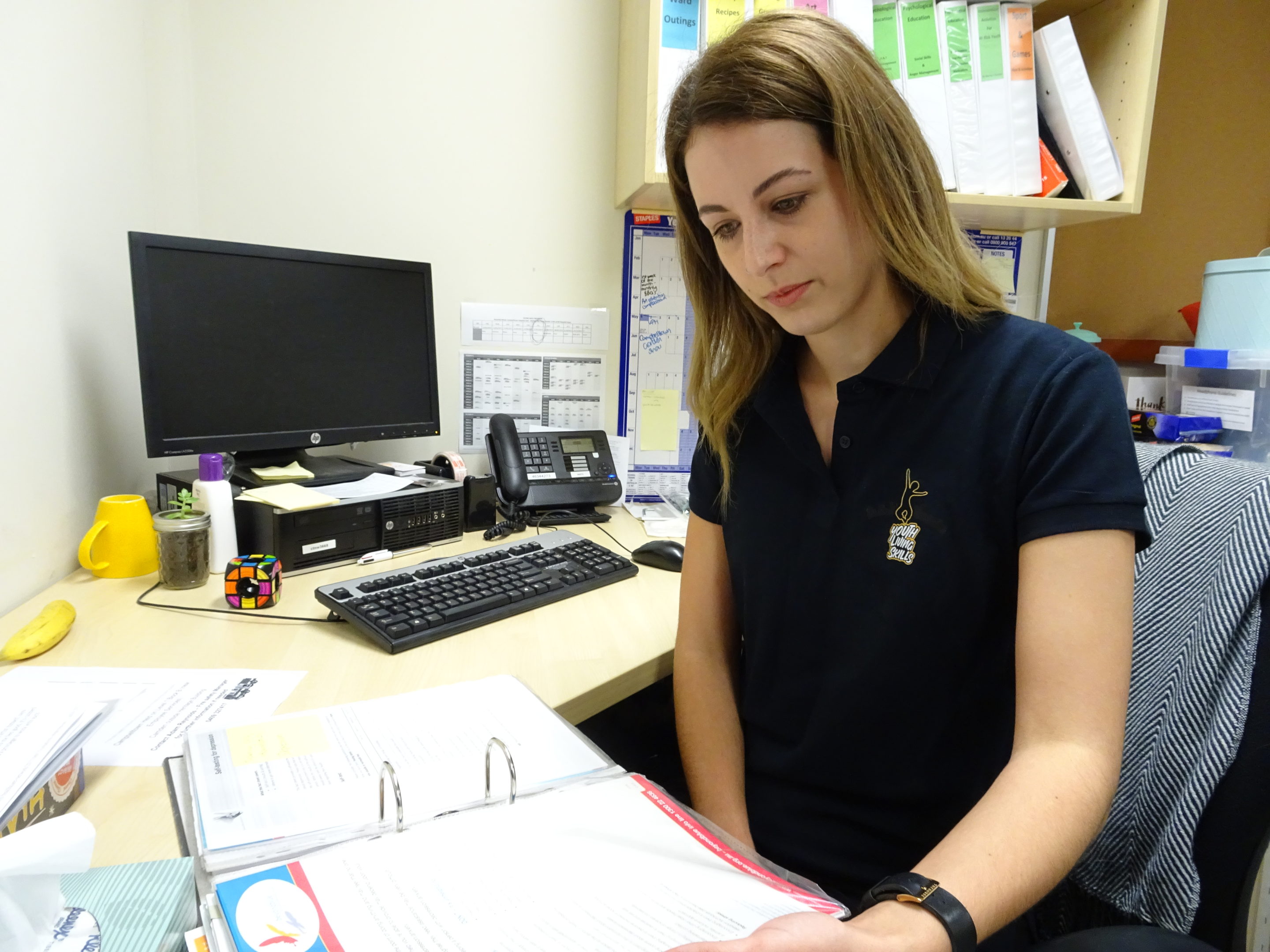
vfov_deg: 56.8
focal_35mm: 24
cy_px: 476
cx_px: 635
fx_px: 881
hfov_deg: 71.6
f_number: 3.5
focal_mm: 4.1
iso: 400
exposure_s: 1/30
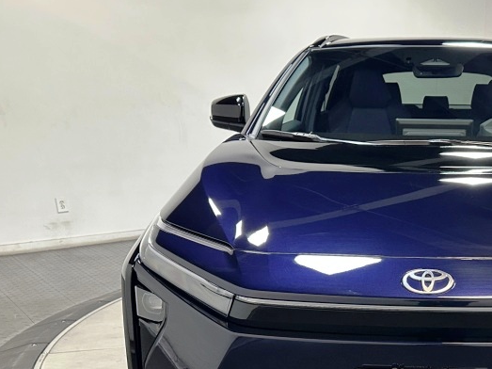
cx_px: 427
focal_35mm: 47
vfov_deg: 30.1
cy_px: 296
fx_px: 668
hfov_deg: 38.1
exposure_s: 1/60
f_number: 1.78
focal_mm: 6.86
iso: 400
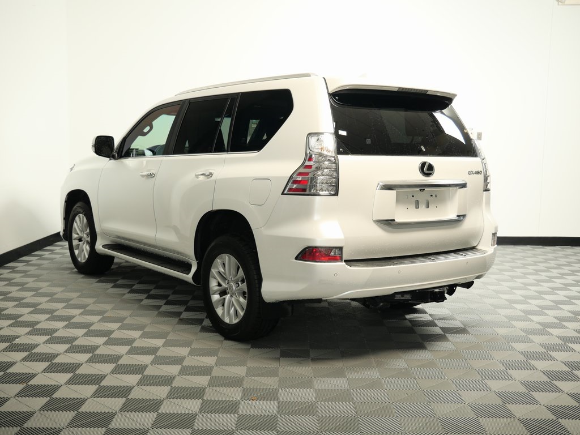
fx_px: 670
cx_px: 290
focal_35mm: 40
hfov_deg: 46.8
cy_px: 218
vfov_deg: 36.0
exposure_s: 1/200
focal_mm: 20
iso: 200
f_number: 4.1
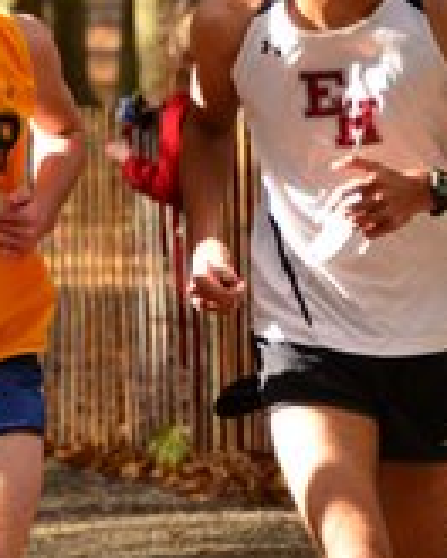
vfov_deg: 4.2
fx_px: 7623
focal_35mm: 461
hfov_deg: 3.4
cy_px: 419
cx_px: 455
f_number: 5.6
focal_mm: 135
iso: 800
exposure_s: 1/320
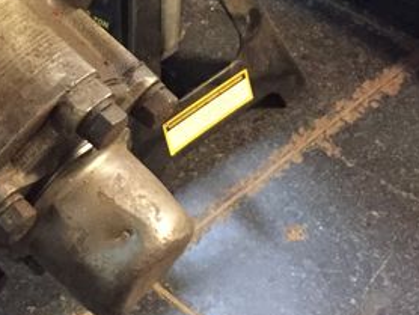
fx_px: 1199
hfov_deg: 19.2
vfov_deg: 14.6
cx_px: -3
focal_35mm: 99
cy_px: -41
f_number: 2.2
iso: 400
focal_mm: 4.15
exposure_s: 1/17
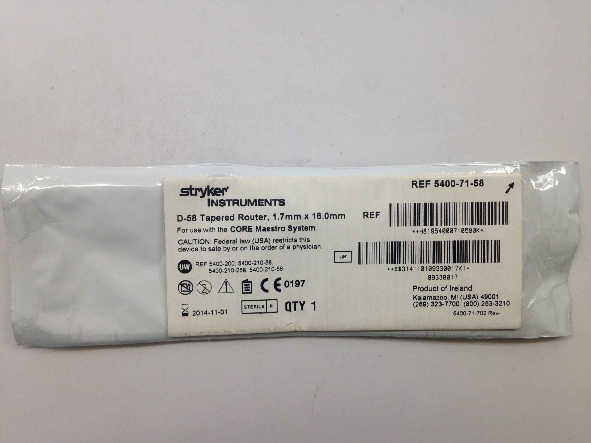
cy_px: 222
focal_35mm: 33
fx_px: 563
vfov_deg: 42.9
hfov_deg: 55.4
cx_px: 296
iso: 64
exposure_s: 1/60
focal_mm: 4.12
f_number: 2.4
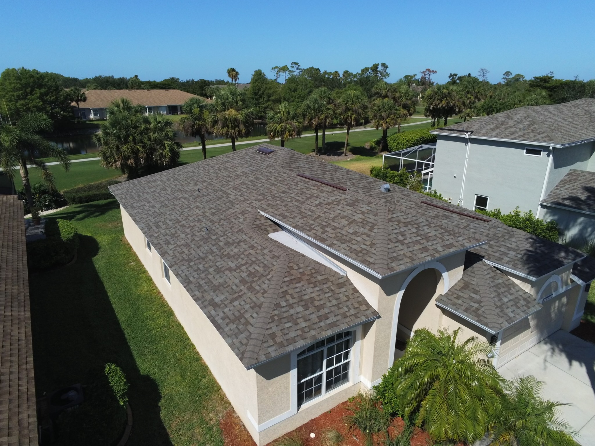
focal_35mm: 23
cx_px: 298
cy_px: 223
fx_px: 395
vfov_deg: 58.9
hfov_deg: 73.9
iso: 146
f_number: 2.4
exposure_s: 1/3846
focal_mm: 4
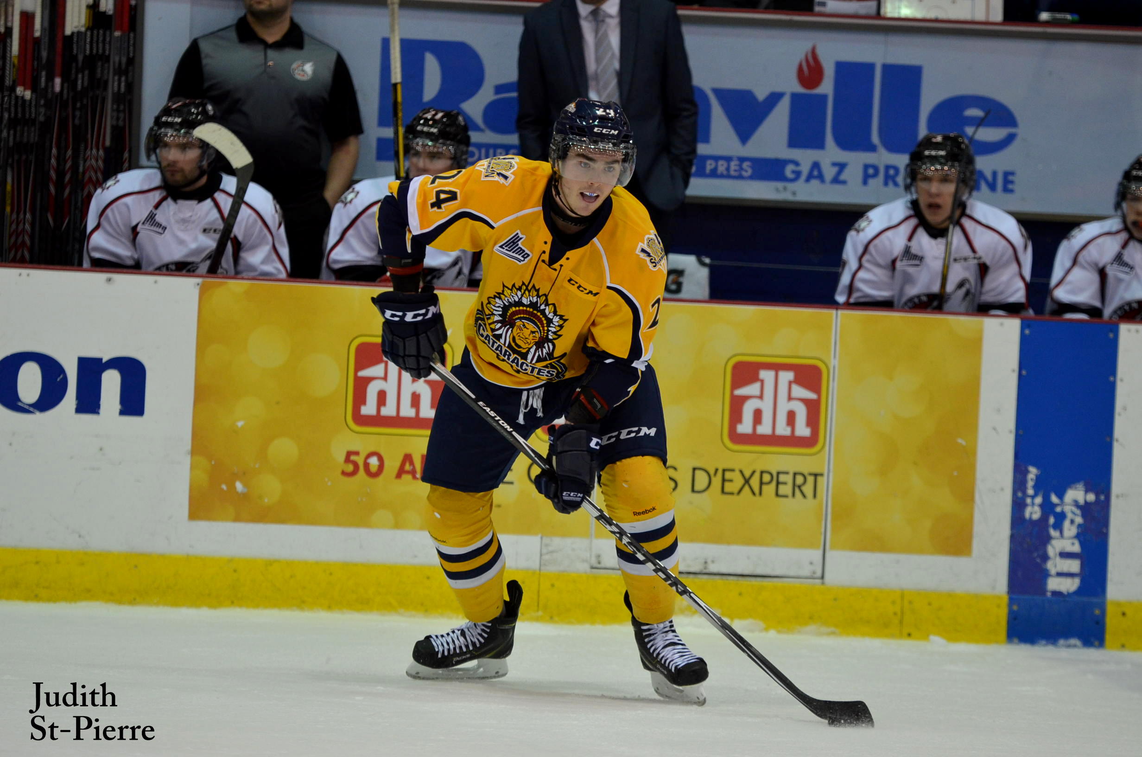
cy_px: 378
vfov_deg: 4.9
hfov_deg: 7.4
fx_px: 8785
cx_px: 571
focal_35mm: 278
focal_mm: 185
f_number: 2.8
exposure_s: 1/400
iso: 800
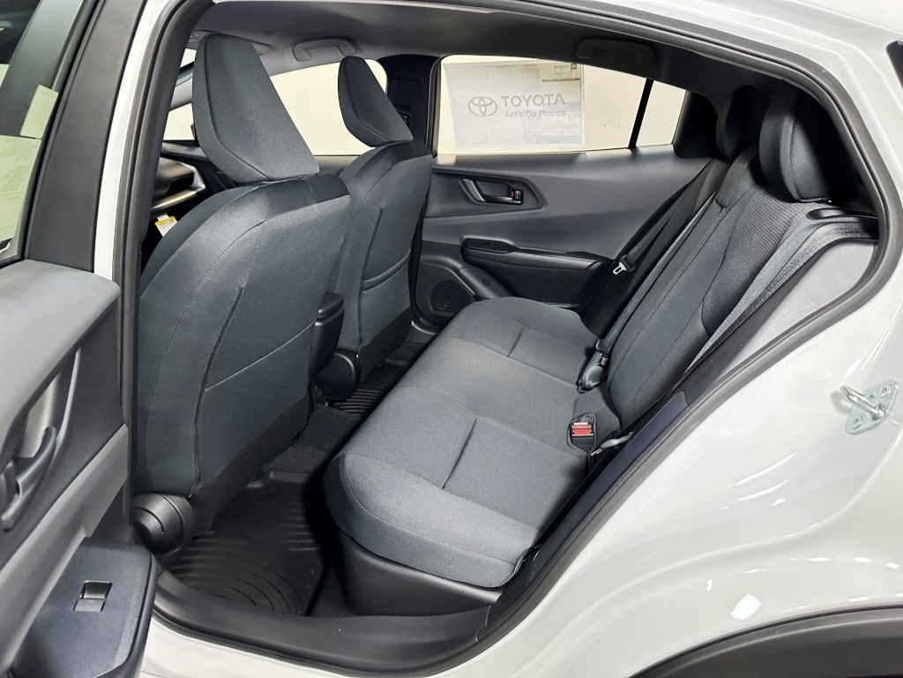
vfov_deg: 56.8
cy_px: 339
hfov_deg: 71.6
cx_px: 452
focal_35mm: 24
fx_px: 626
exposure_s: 1/60
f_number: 1.78
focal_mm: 6.86
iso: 640
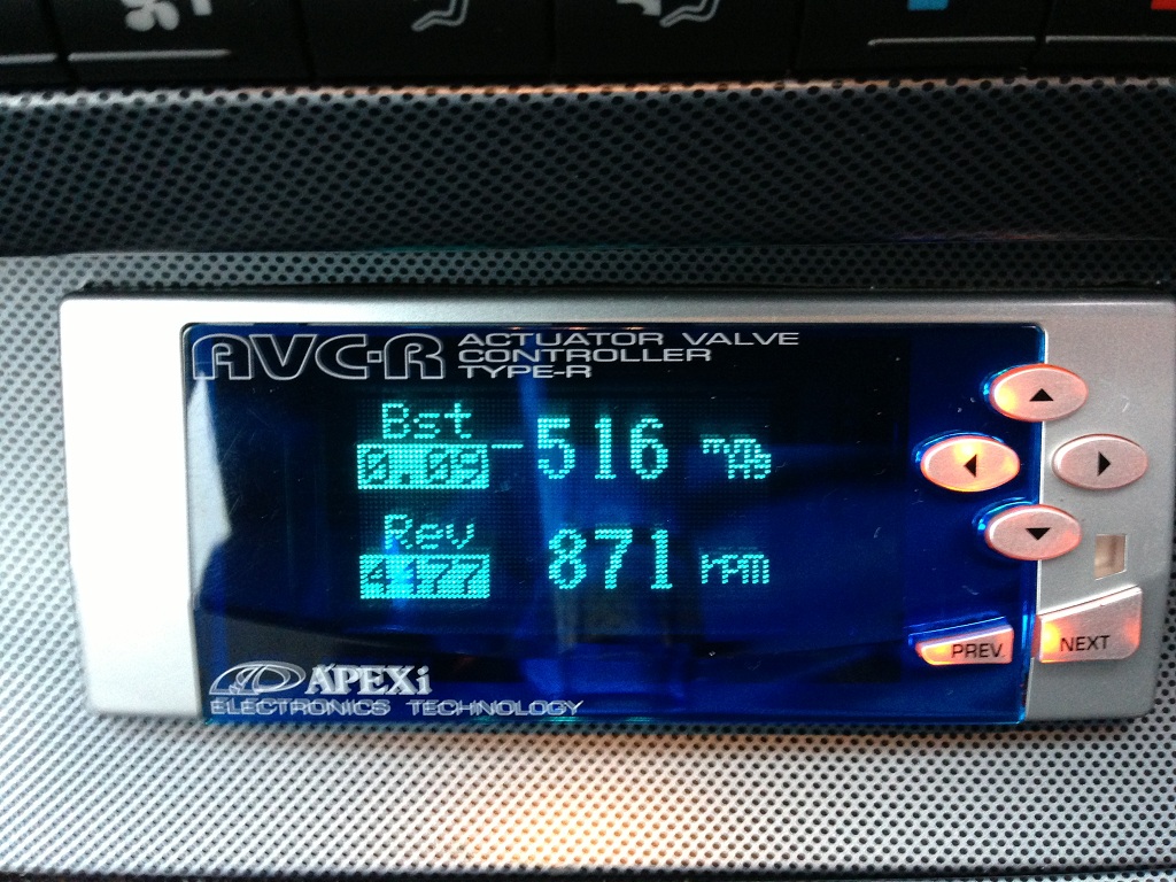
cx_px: 588
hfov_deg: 55.4
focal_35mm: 33
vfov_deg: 42.9
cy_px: 441
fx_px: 1121
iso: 320
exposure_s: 1/20
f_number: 2.4
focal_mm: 4.13
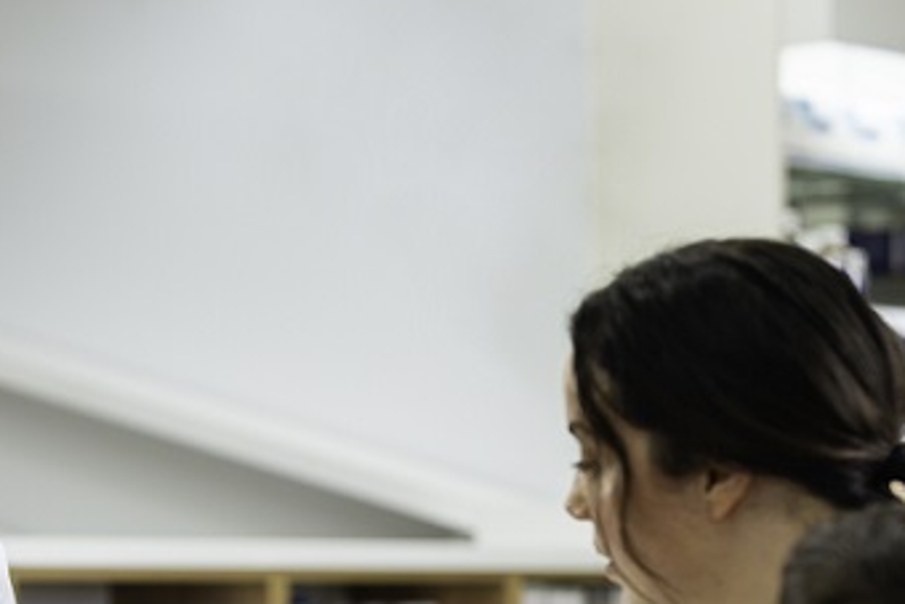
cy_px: 644
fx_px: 3697
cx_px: 77
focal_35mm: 147
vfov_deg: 9.3
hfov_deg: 13.8
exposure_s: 1/200
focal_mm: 50
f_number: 1.8
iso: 100
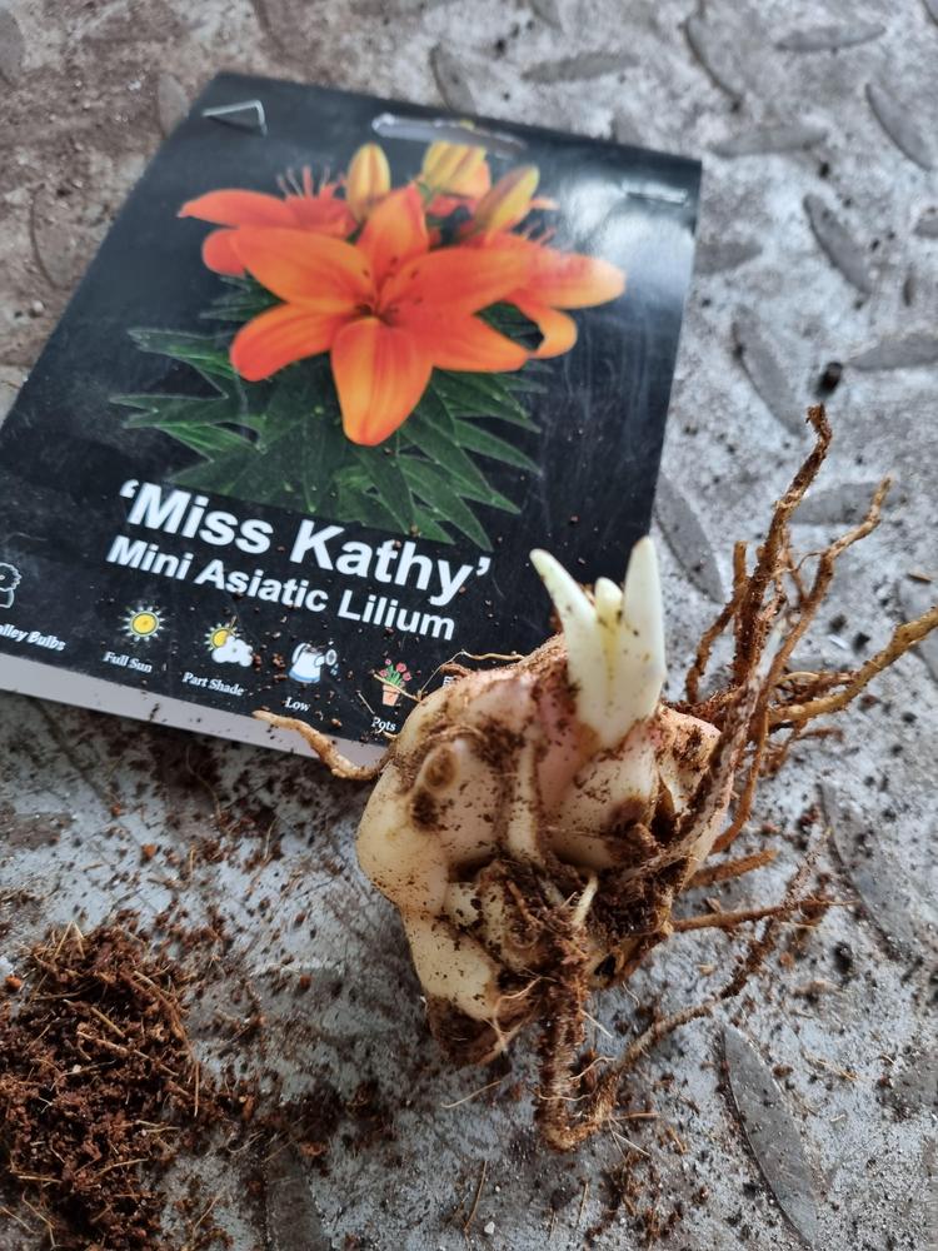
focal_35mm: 26
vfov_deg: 67.3
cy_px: 626
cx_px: 469
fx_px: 939
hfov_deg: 53.1
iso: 320
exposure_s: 1/100
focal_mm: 5.4
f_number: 1.8
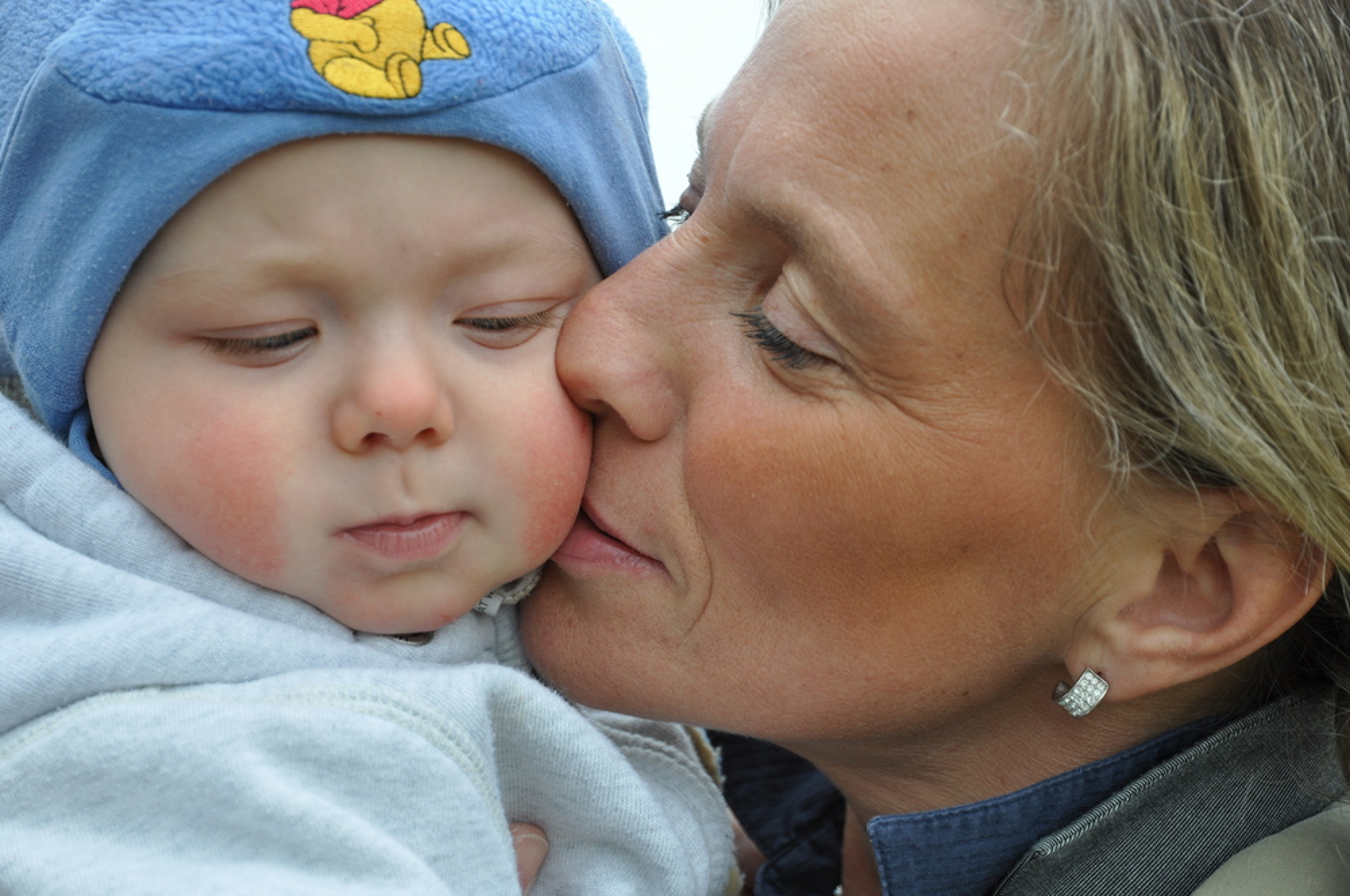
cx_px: 675
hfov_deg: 28.1
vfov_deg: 18.9
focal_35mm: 72
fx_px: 2696
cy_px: 448
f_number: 5.6
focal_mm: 48
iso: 200
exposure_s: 1/200
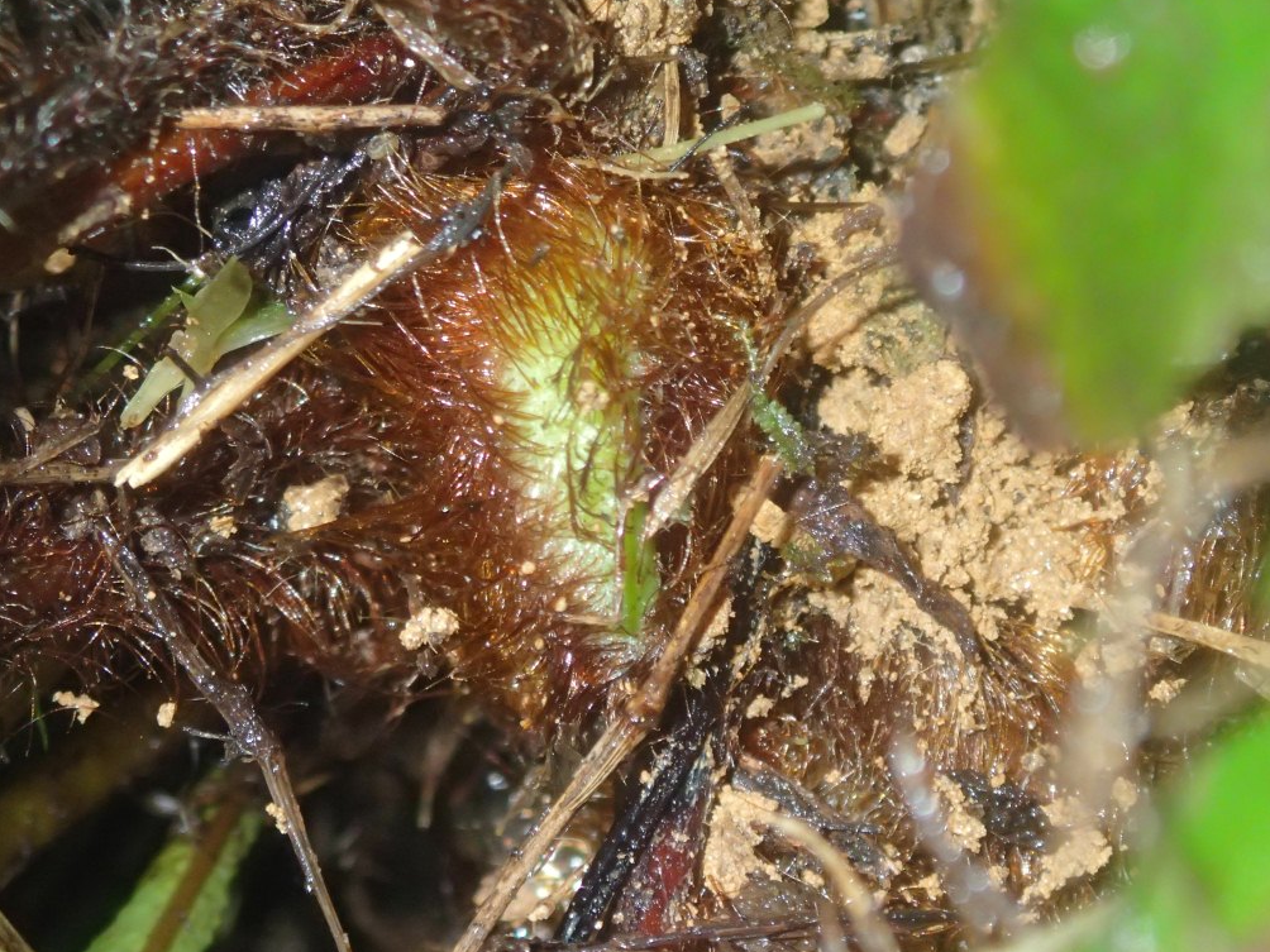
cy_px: 470
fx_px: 3742
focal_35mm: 102
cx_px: 625
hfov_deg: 19.3
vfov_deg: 14.5
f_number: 14
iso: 800
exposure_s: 1/2
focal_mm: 18
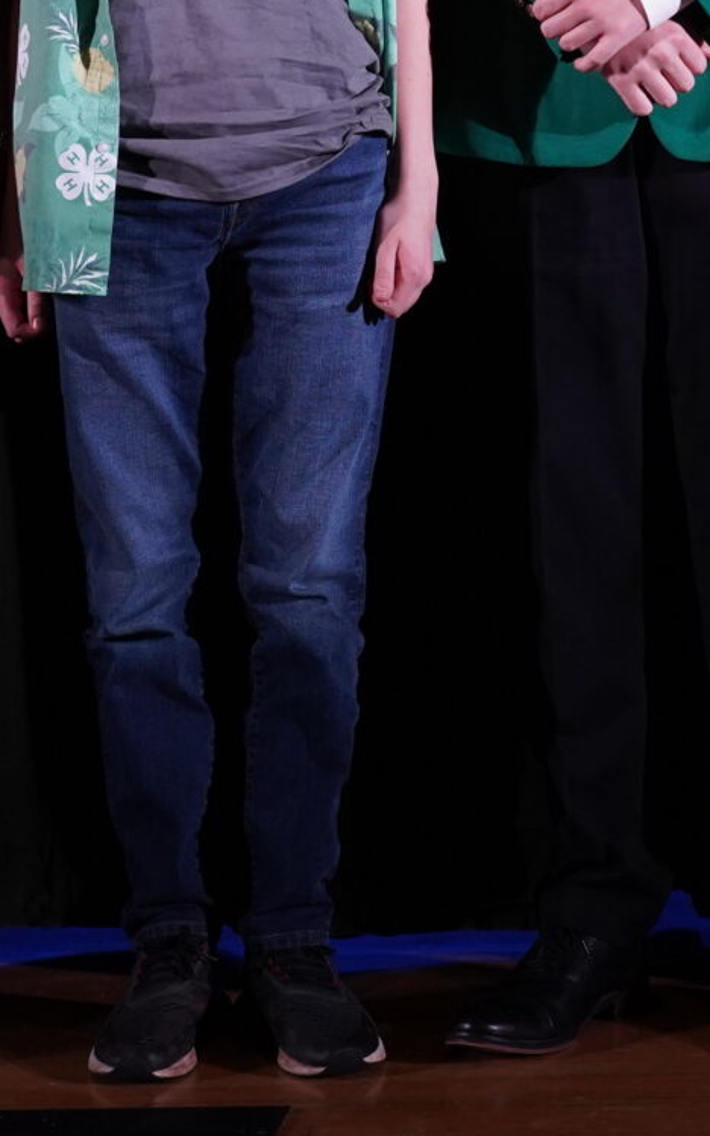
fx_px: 3561
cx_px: 608
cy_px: -58
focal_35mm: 115
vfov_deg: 17.6
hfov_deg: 11.3
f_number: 7.1
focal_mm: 33
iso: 2000
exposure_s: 1/100
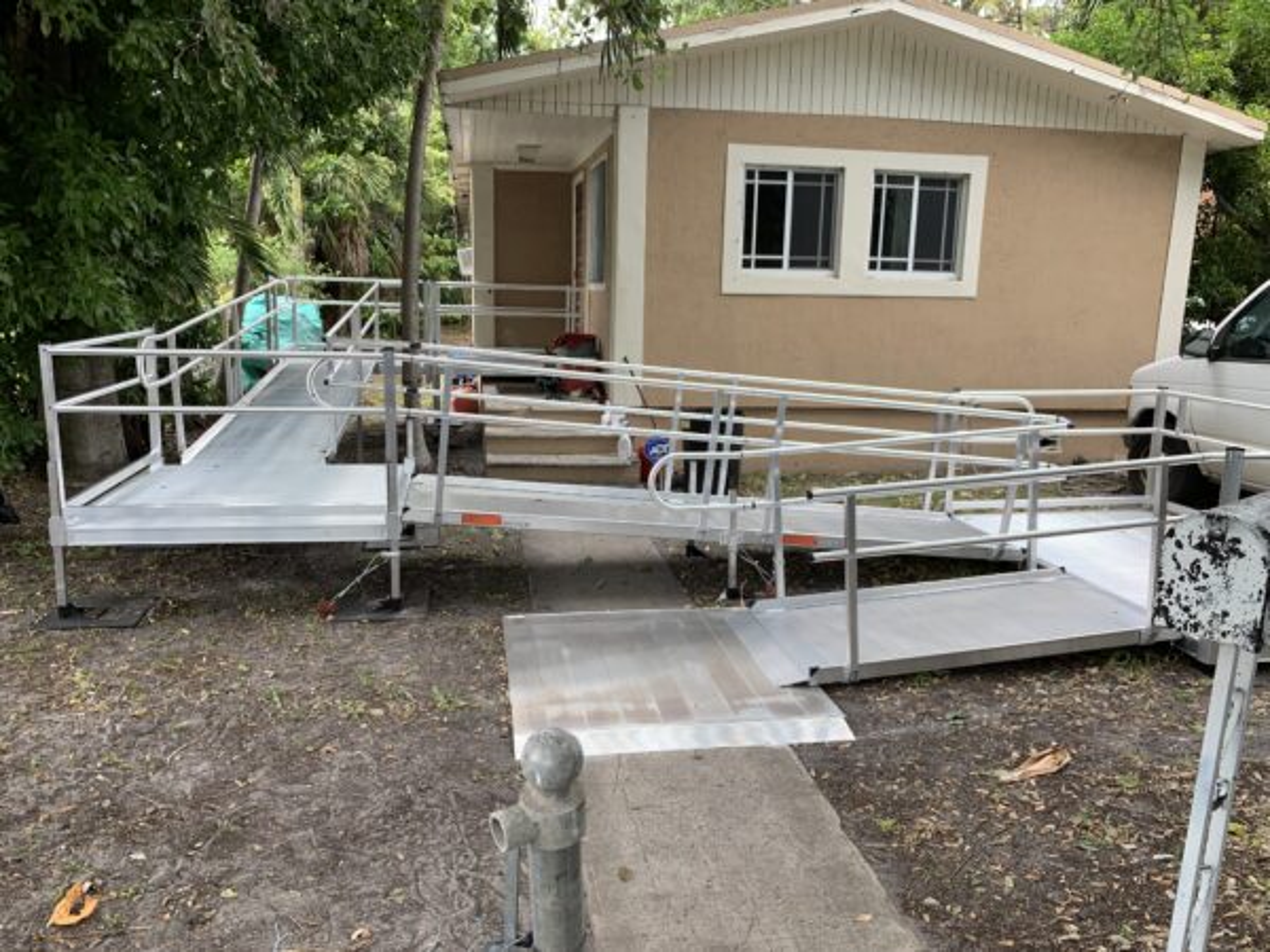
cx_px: 635
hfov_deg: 67.3
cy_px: 476
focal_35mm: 26
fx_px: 954
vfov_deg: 53.1
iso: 25
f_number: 1.8
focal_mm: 4.25
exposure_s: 1/229
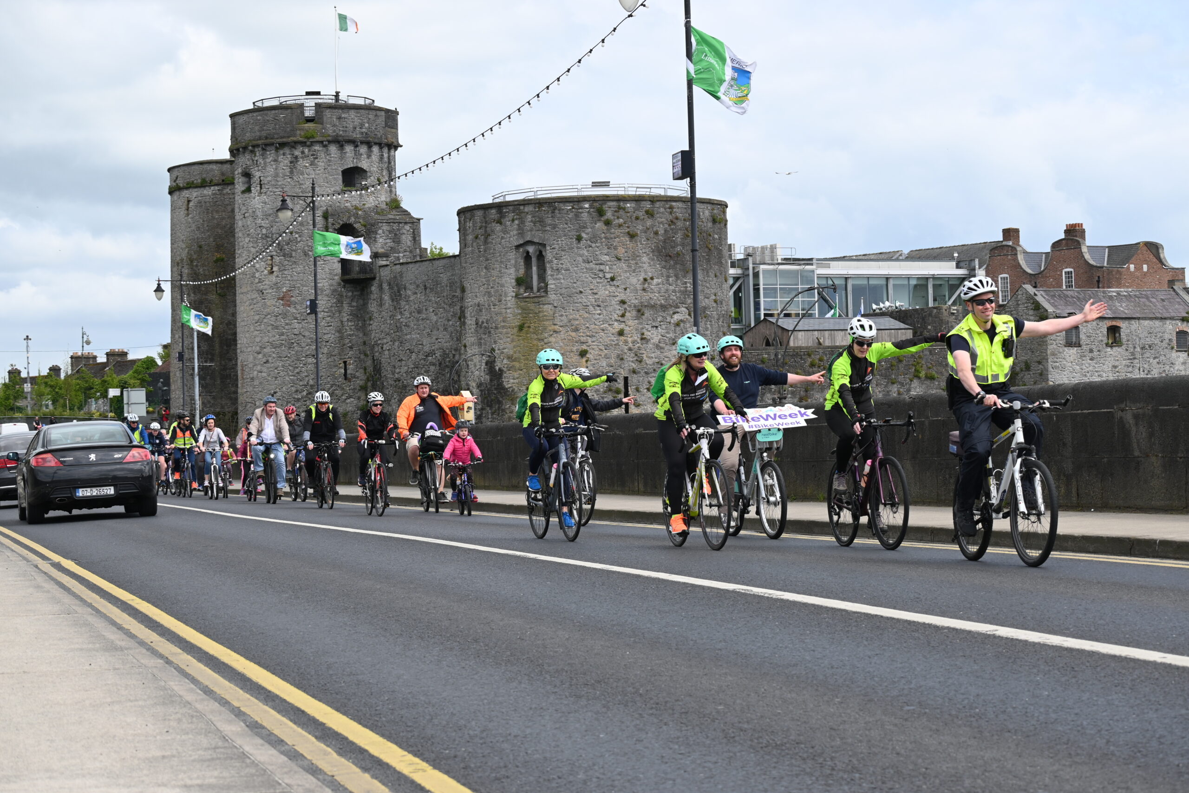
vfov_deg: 16.9
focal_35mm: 81
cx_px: 594
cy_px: 396
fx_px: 2675
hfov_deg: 25.1
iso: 100
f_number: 6.3
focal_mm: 54
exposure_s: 1/320
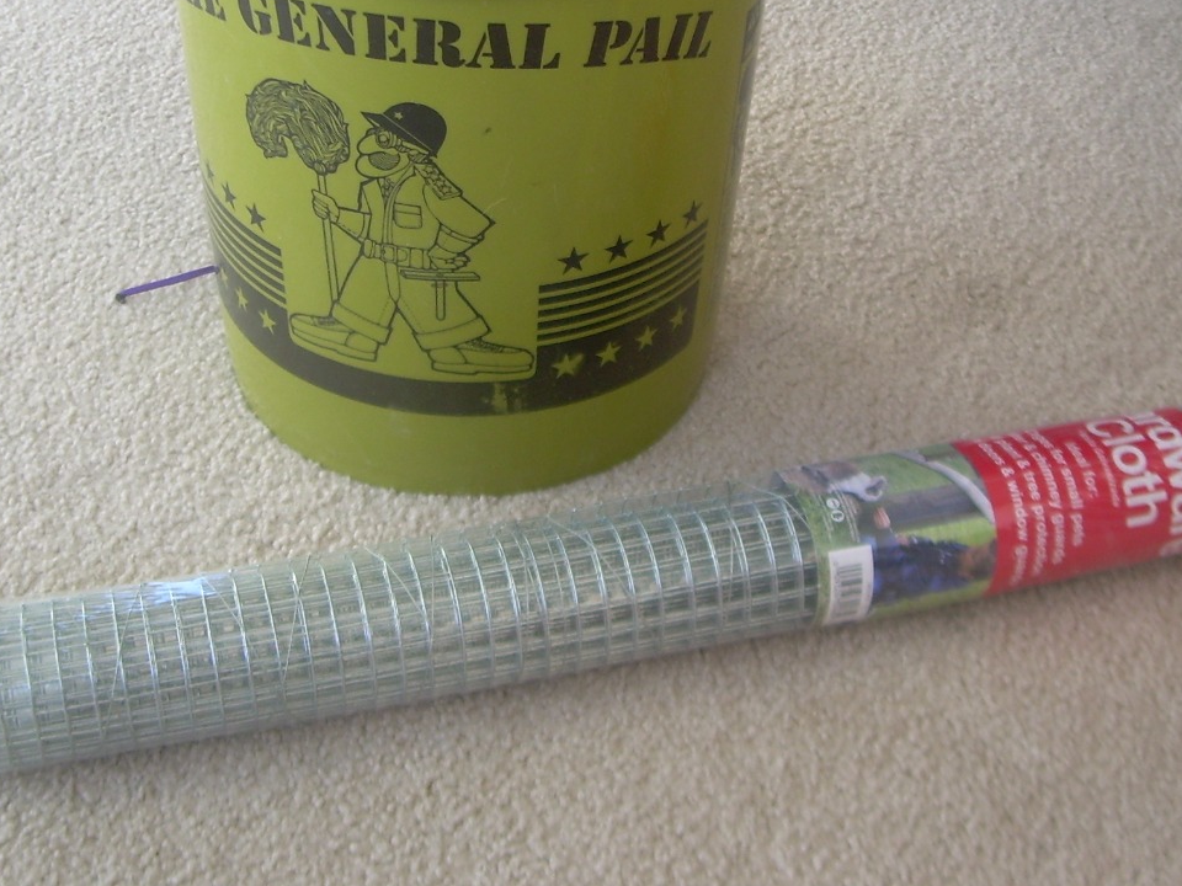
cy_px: 223
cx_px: 515
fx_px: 1946
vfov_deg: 25.4
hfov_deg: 33.7
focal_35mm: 57
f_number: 2.8
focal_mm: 6.3
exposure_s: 1/46.2
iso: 50
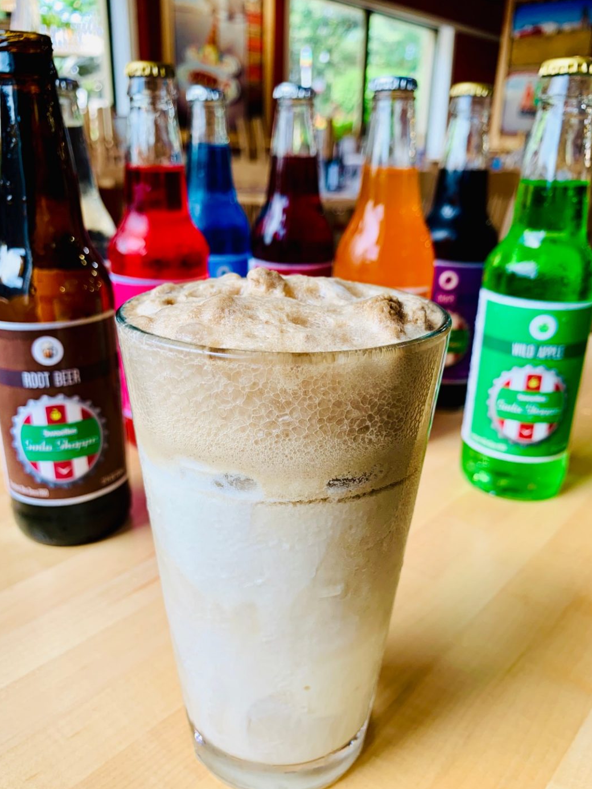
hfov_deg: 51.3
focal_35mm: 27
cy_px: 406
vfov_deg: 65.3
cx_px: 287
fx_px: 616
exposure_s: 1/120
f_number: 1.8
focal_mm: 4.25
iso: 50
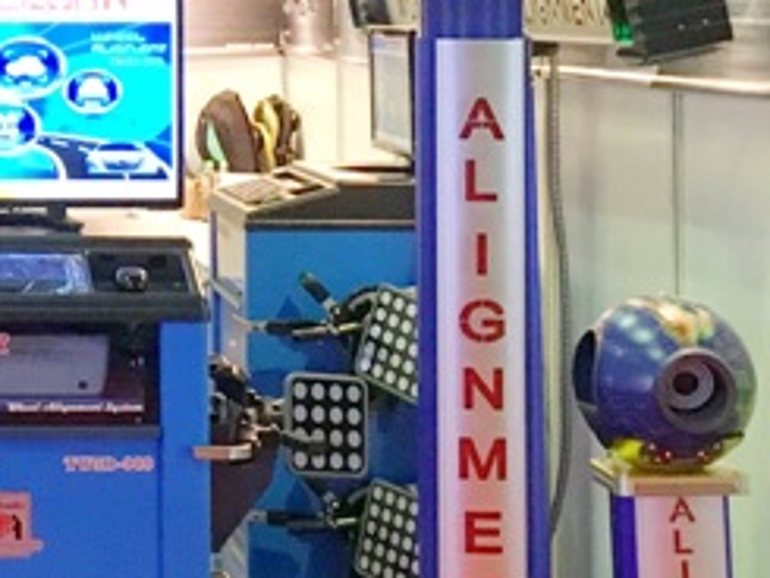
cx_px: -185
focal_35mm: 121
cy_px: -101
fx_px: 2693
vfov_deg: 12.0
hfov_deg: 15.6
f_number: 2.2
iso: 250
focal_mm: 4.15
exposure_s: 1/33
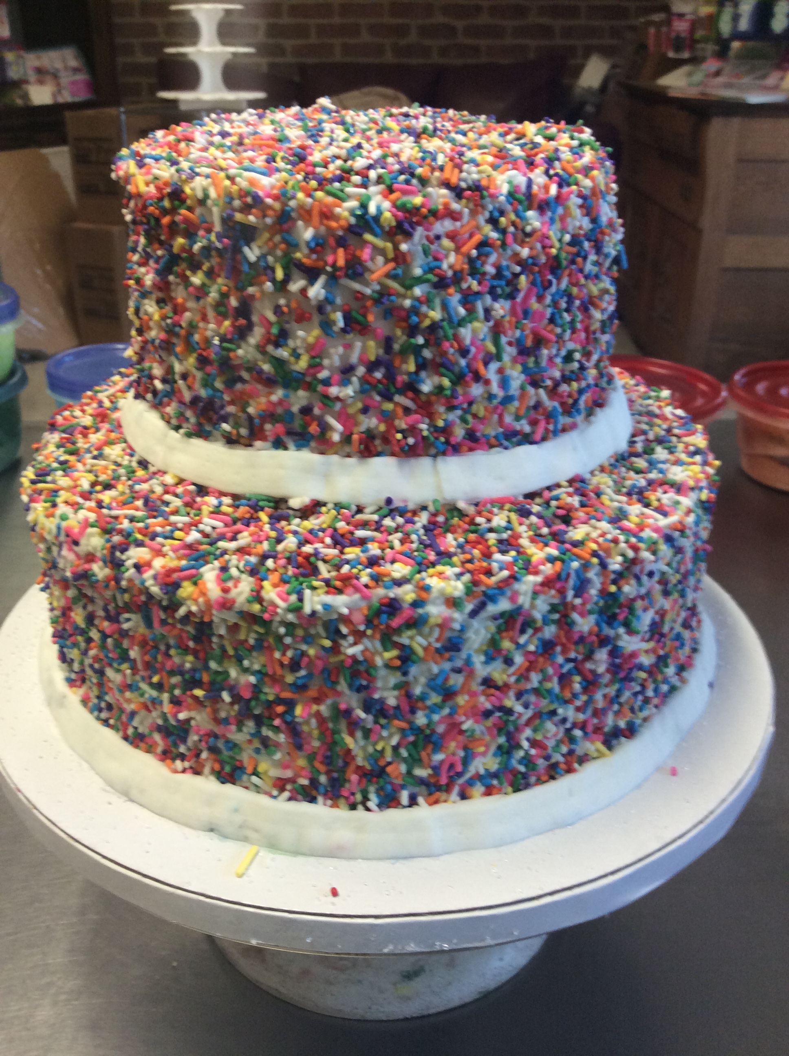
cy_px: 528
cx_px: 394
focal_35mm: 32
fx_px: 975
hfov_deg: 44.1
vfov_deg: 56.9
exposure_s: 1/24
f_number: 2.4
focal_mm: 3.3
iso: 64
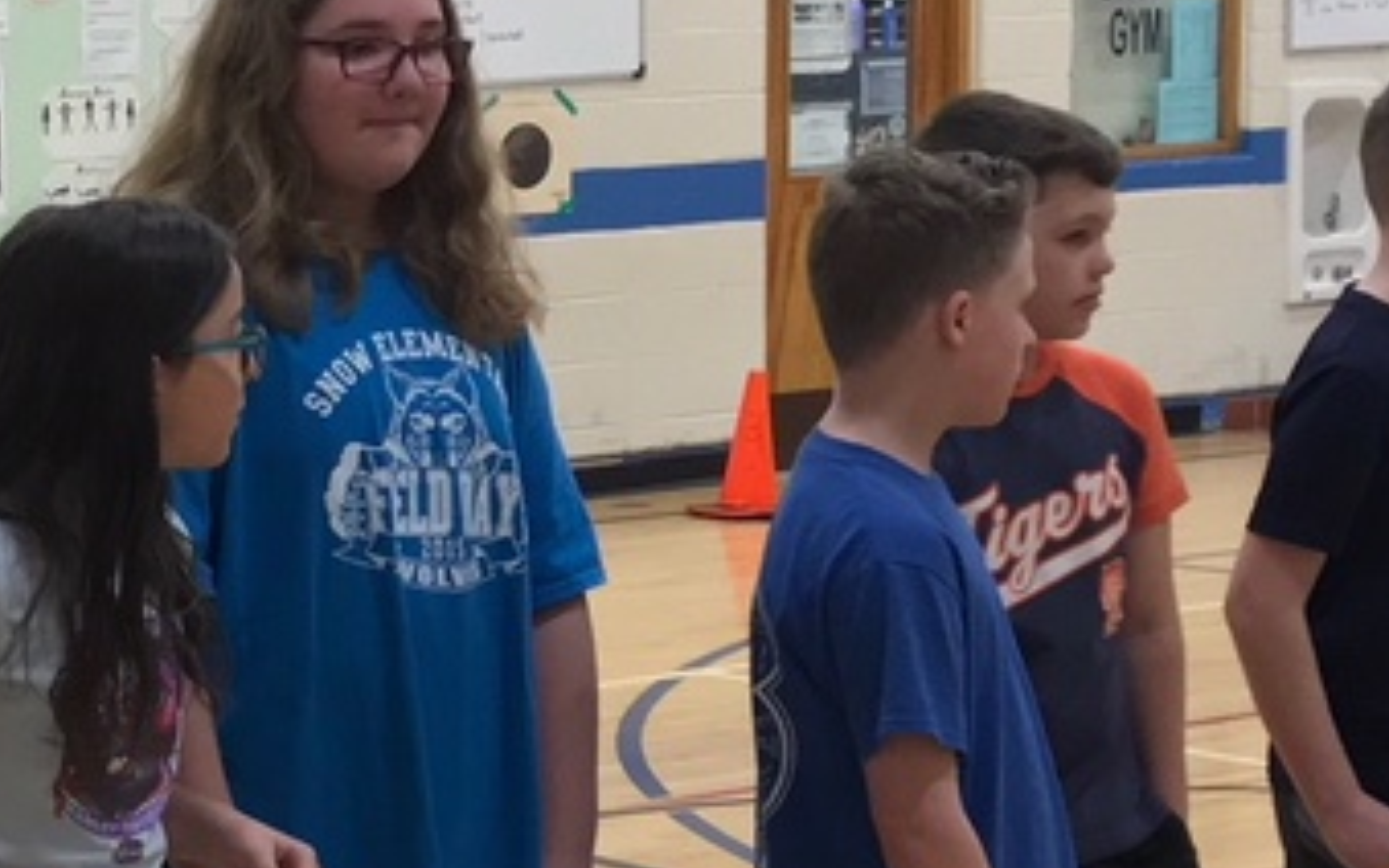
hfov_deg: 17.7
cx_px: -279
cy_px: 733
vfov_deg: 11.6
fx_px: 4240
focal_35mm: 112
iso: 50
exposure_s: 1/30
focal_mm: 3.99
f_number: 1.8
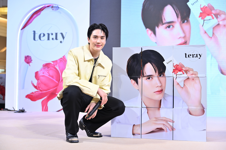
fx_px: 301
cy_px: 75
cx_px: 113
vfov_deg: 28.1
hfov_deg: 41.1
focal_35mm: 48
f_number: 2.8
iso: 250
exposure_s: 1/125
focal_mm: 48
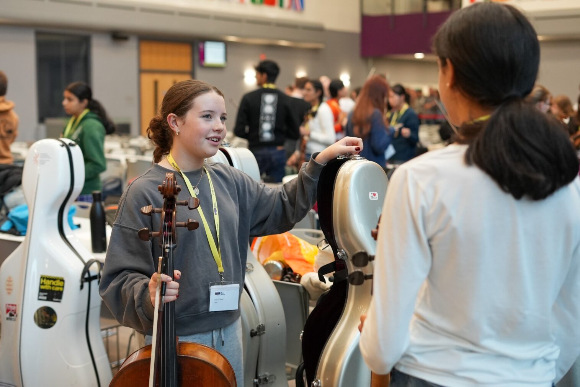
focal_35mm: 50
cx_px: 290
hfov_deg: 39.6
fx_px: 806
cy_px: 194
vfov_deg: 27.0
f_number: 2.8
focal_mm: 50
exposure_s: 1/500
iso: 4000
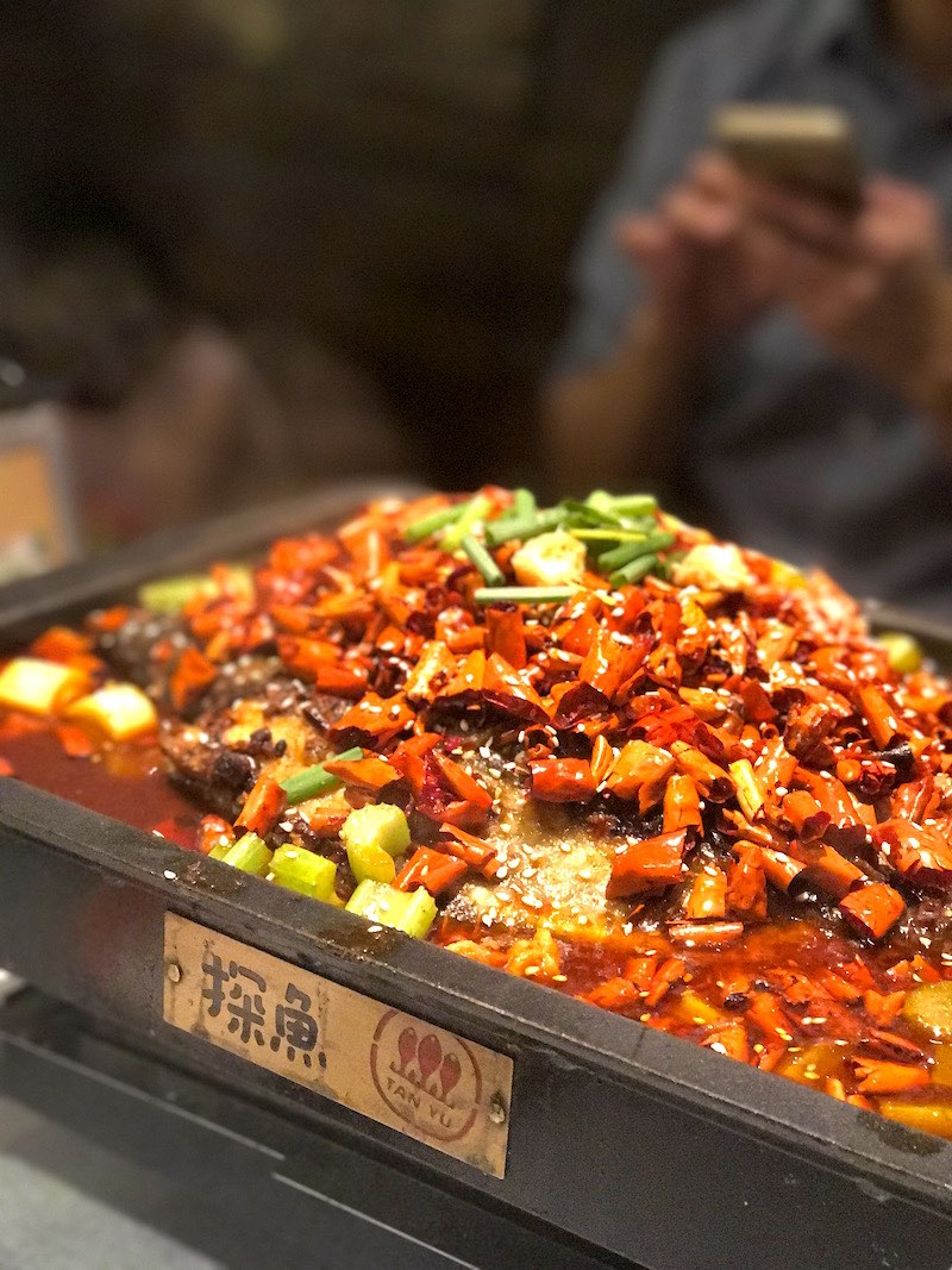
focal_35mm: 57
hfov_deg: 25.7
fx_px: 2091
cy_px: 635
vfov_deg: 33.8
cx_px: 476
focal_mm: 6.6
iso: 800
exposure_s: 1/50
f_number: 2.8
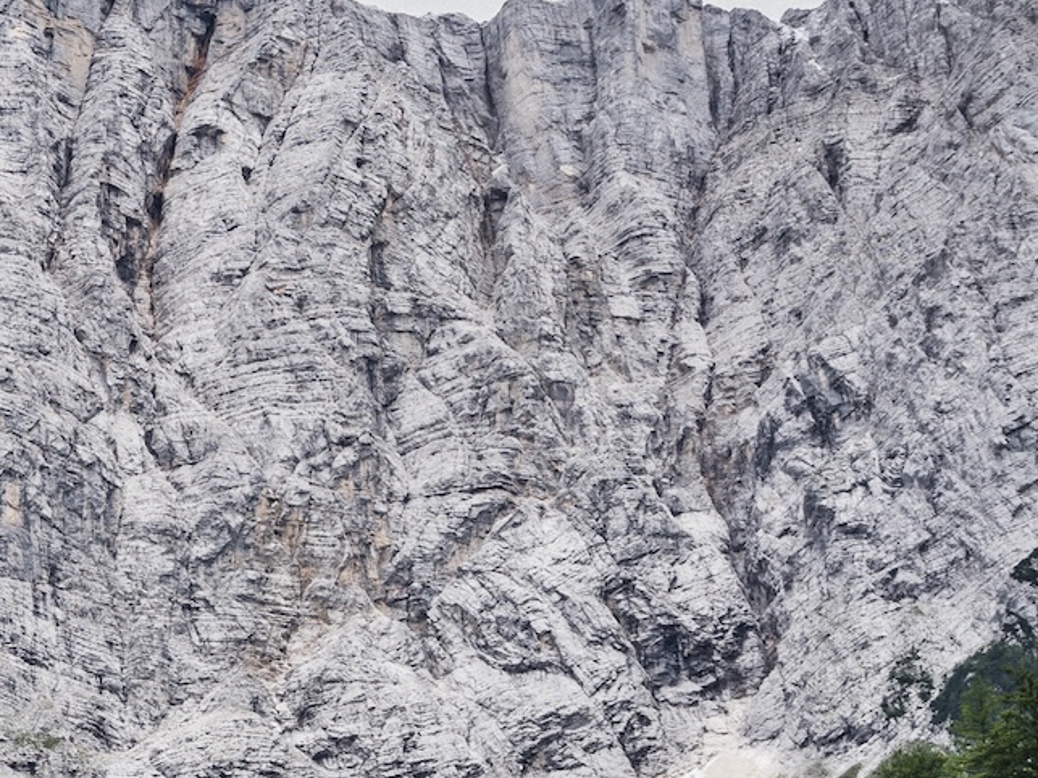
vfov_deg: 13.2
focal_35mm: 112
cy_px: 504
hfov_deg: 17.1
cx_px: -29
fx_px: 3358
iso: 125
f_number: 7.1
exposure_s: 1/125
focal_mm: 35
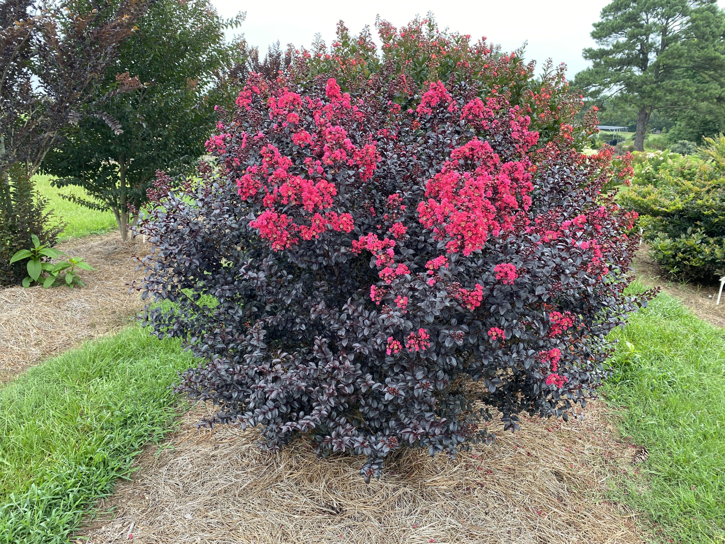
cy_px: 272
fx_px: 545
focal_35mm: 26
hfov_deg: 67.3
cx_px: 362
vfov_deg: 53.1
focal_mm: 4.25
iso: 64
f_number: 1.8
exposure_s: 1/121
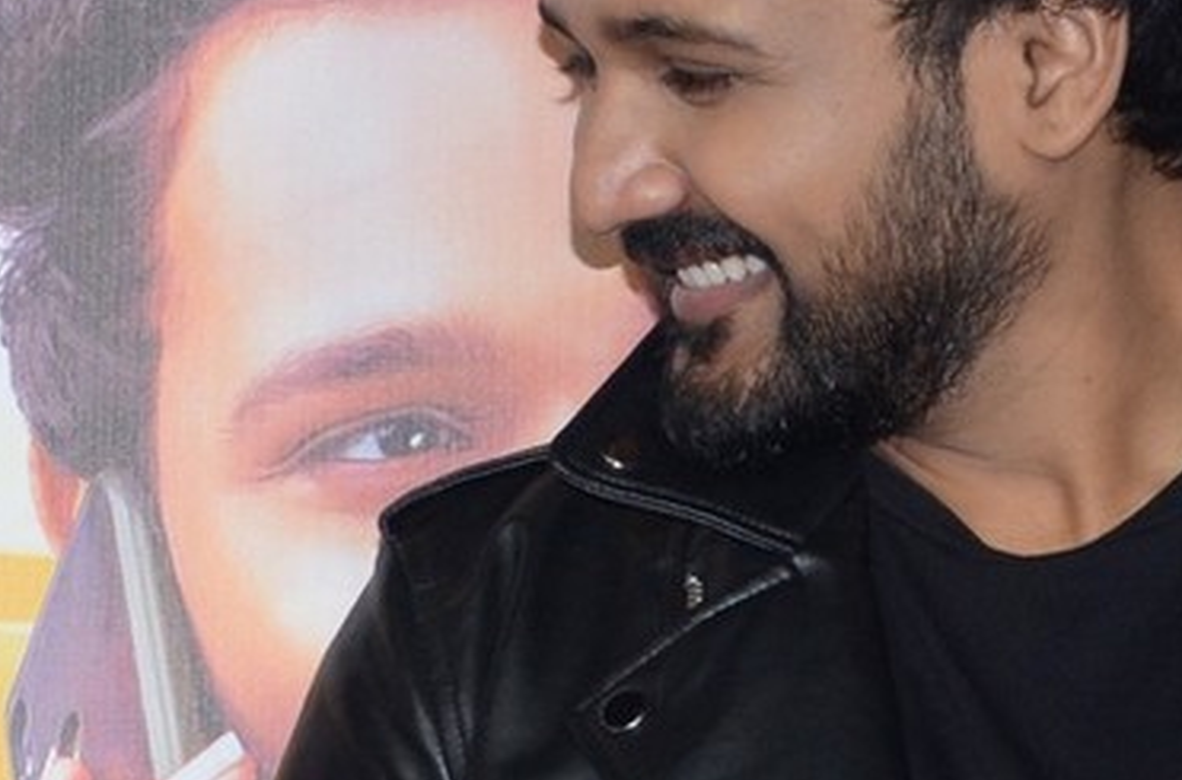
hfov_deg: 3.9
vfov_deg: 2.6
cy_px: 1124
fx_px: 17284
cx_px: -126
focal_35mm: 528
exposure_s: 1/125
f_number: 6.3
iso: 640
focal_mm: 80
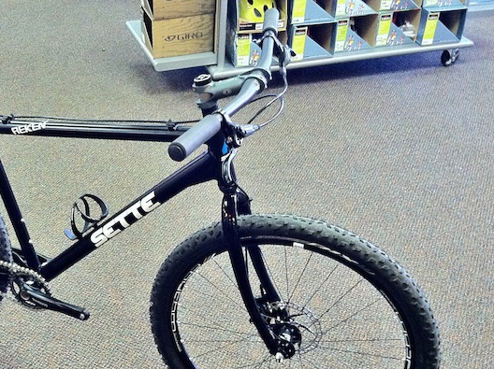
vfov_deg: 27.4
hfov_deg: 35.7
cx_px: 146
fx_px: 756
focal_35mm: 53
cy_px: 235
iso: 320
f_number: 2.8
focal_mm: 3.85
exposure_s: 1/15
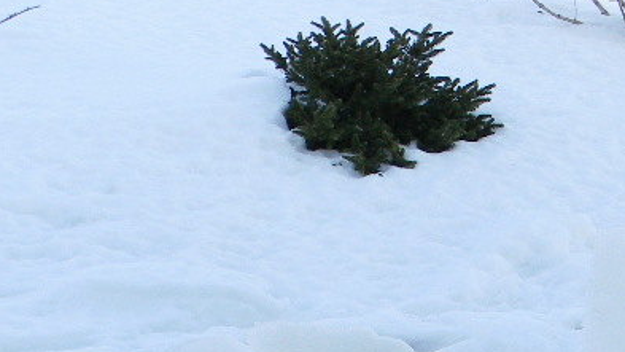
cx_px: 353
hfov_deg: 13.5
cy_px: 538
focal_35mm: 159
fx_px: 2635
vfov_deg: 7.5
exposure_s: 1/417
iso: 80
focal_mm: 10.1
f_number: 4.1
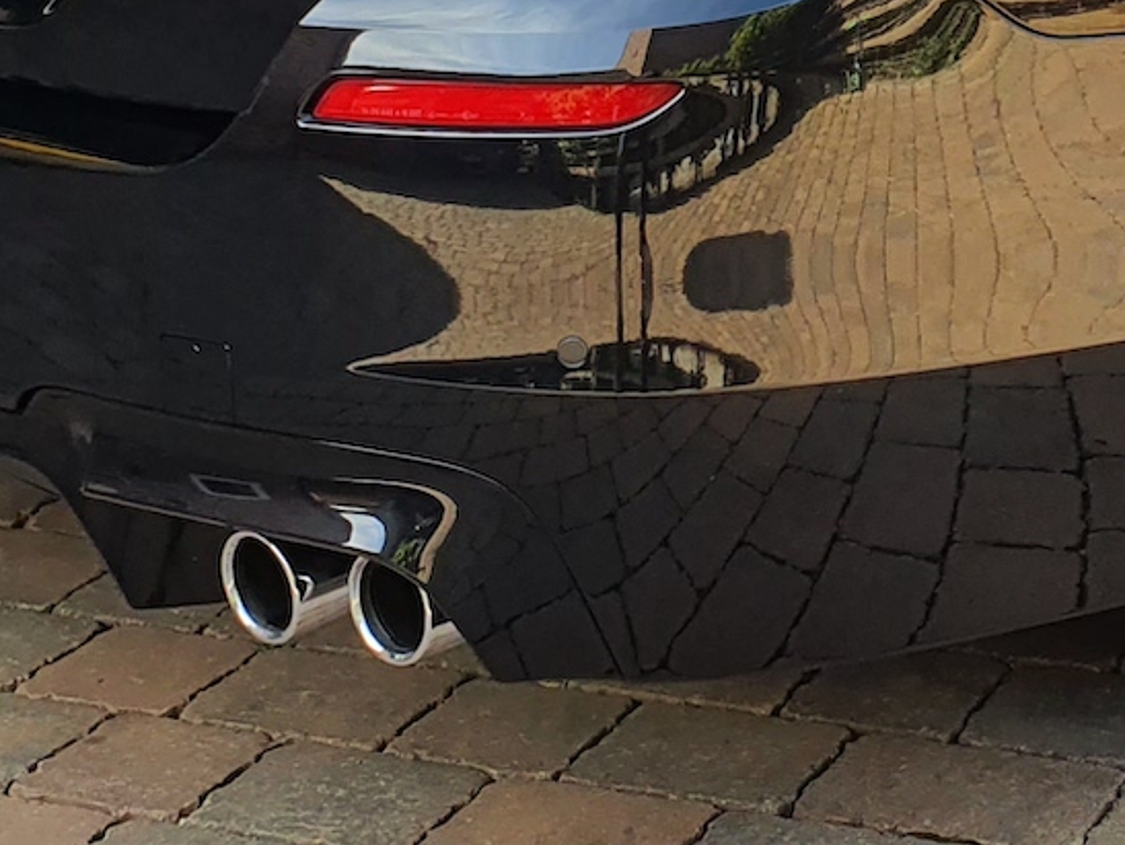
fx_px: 3089
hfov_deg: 20.0
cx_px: 1129
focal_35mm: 95
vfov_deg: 15.3
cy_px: -14
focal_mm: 4.32
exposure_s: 1/351
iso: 50
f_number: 2.4
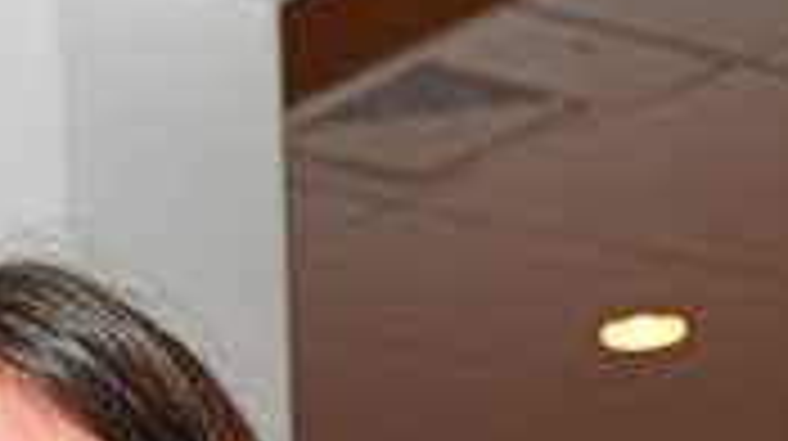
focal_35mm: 115
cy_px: 846
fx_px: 2400
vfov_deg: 9.8
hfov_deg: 17.2
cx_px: -320
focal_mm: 32
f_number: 6.3
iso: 500
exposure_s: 1/60
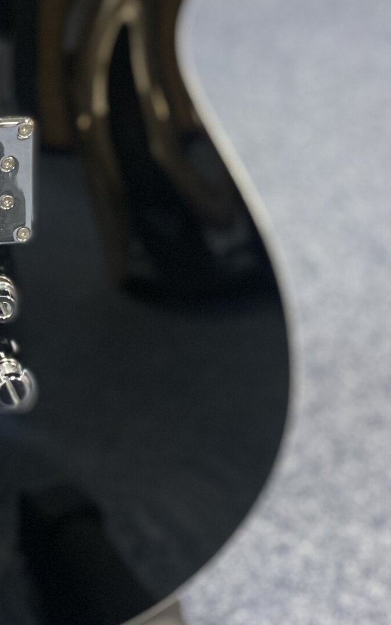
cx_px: -102
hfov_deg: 19.8
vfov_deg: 32.6
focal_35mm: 61
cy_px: 131
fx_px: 1039
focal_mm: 4.25
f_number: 1.8
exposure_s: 1/33
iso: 400
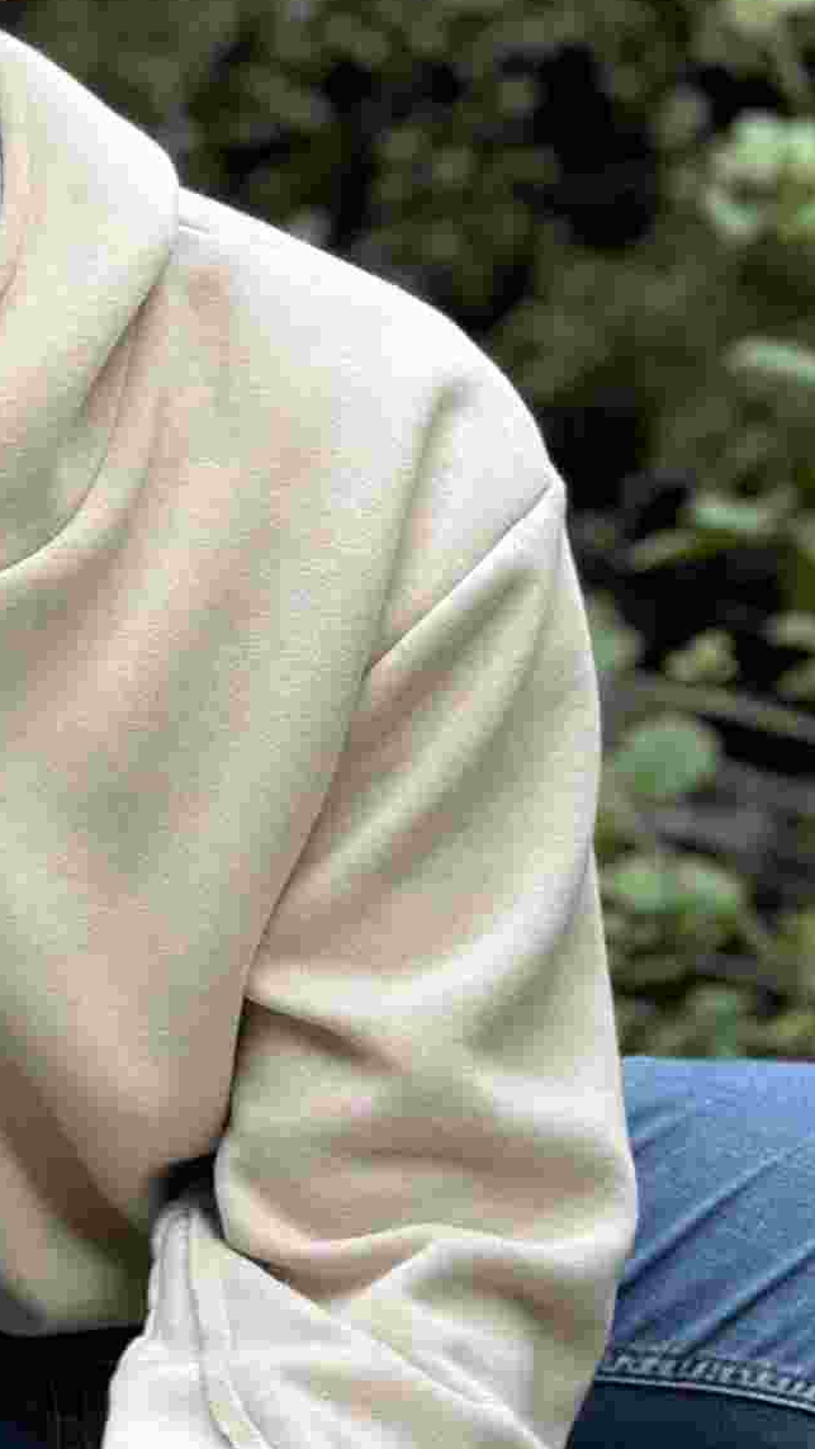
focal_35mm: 122
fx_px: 4687
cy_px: 68
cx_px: -349
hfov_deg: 9.7
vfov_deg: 17.2
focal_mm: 6.86
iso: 80
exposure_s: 1/555
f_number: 1.78
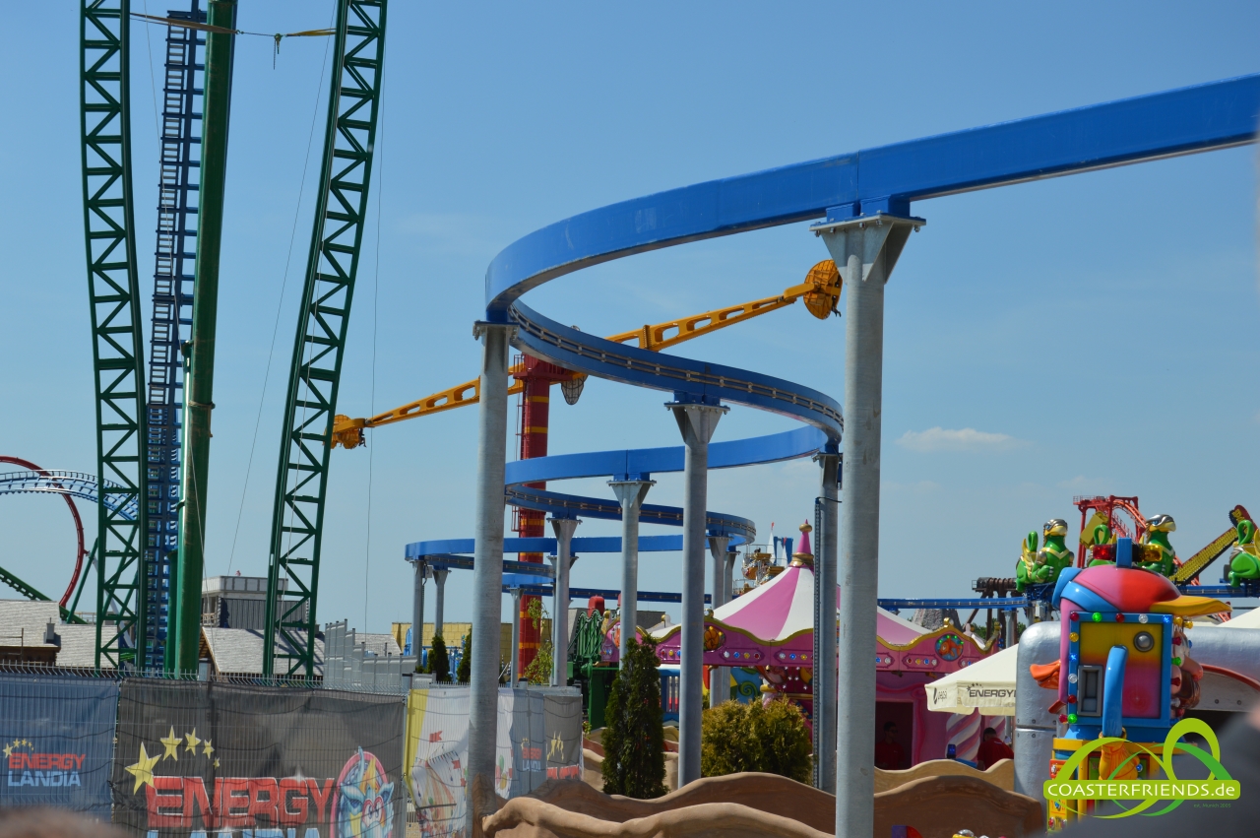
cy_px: 419
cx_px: 630
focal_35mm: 82
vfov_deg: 16.5
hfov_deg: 24.6
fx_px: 2885
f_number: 9
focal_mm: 55
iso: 100
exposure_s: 1/320
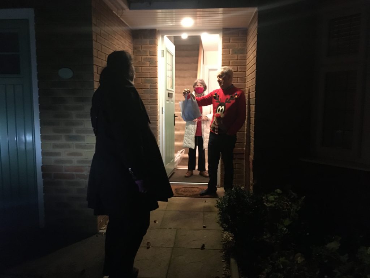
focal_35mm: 29
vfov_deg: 48.2
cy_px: 139
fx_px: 310
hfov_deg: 61.7
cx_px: 185
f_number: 2.2
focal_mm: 4.15
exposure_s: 1/17
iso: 800
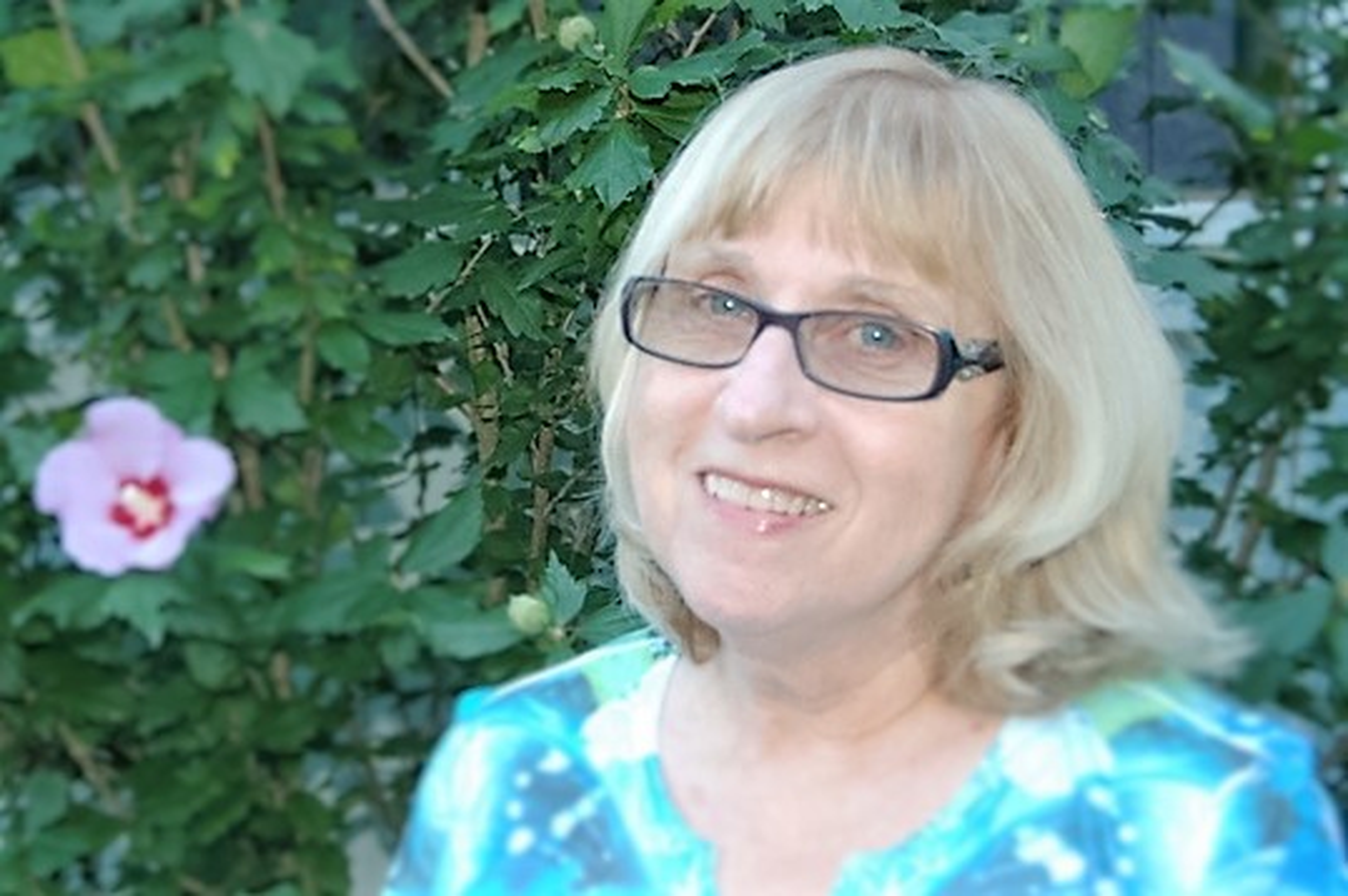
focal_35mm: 48
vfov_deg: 28.0
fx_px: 1796
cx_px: 674
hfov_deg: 41.1
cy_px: 448
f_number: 4.5
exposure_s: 1/60
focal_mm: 32
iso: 400
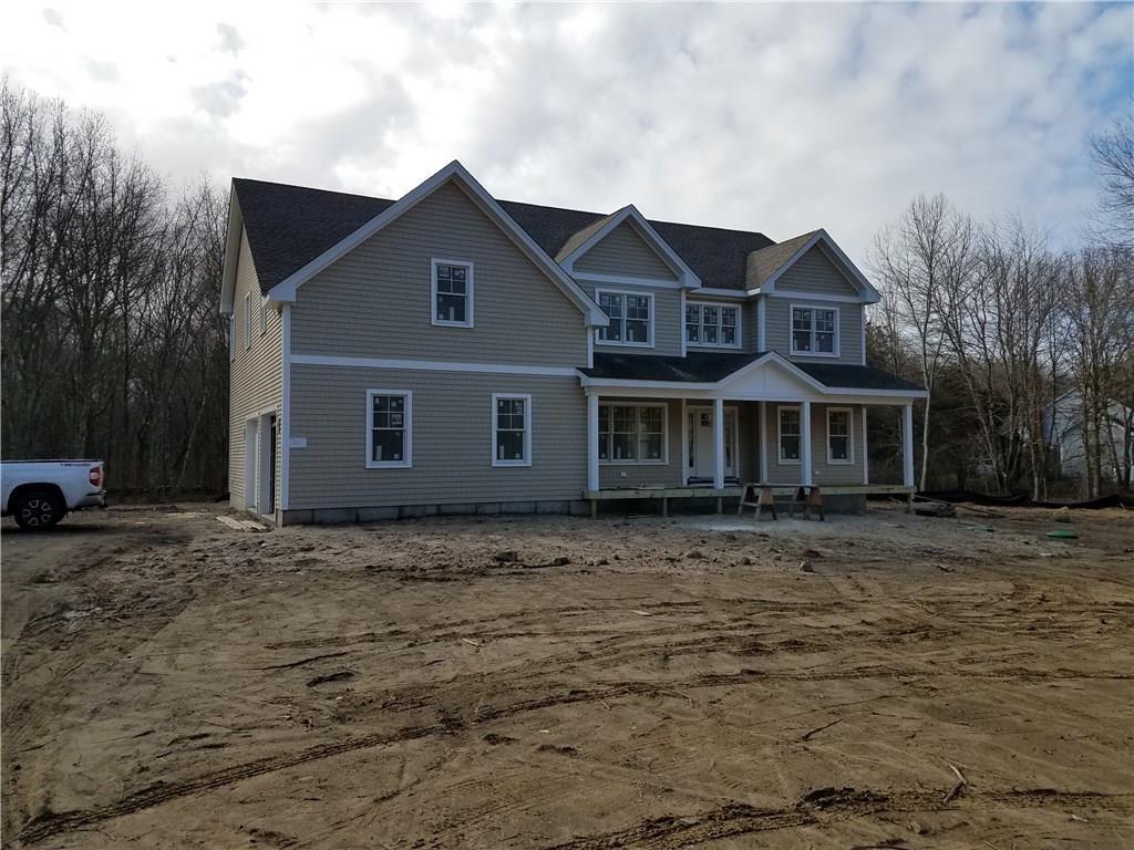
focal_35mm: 26
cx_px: 567
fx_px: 852
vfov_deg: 53.1
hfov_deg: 67.3
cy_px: 425
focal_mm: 4.2
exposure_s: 1/1808
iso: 40
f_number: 1.7
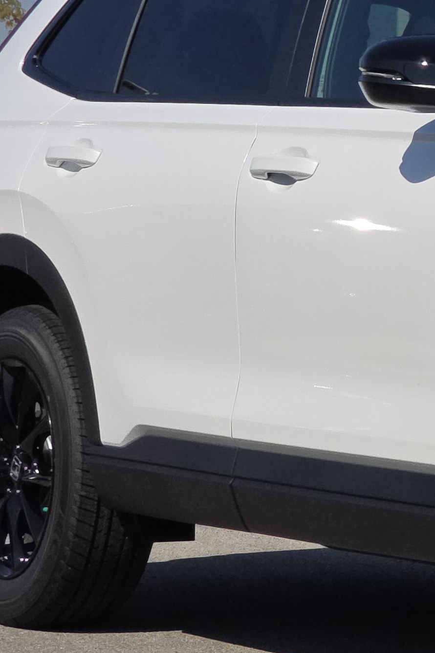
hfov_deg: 6.3
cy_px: 280
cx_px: 798
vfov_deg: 9.6
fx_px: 3897
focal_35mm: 215
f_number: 2.4
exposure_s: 1/4220
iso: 50
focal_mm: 7.9
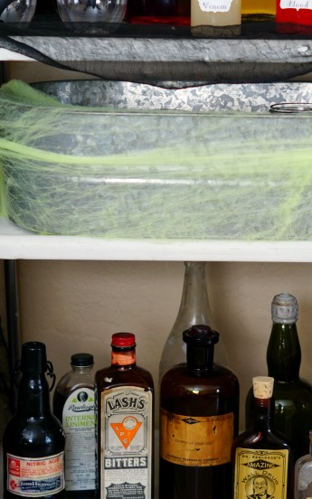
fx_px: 1837
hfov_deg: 9.7
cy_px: 178
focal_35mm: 135
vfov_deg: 15.5
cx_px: 193
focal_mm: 50
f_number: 2.8
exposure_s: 1/40
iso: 320
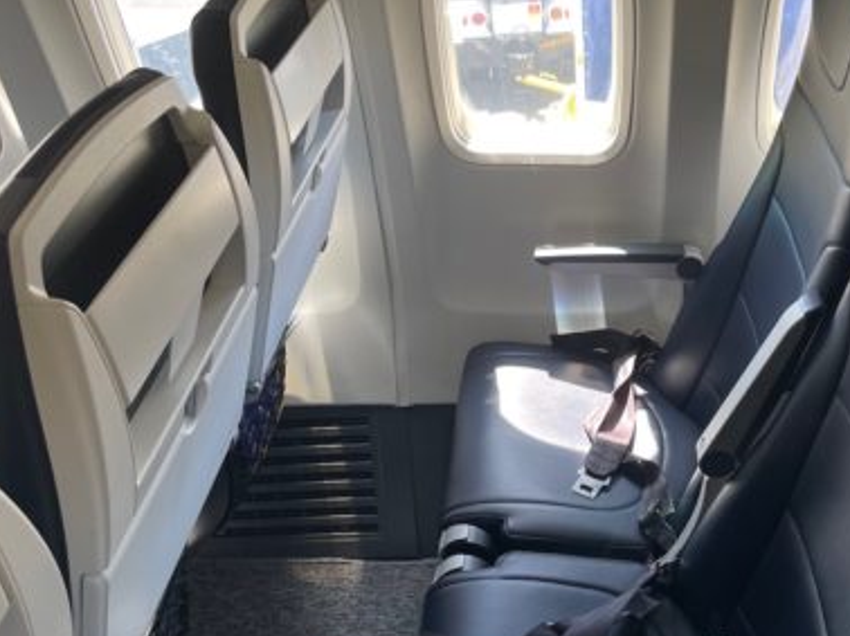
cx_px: 596
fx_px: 1031
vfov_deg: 34.3
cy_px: 312
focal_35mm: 42
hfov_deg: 43.9
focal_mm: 5.1
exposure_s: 1/121
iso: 80
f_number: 1.6
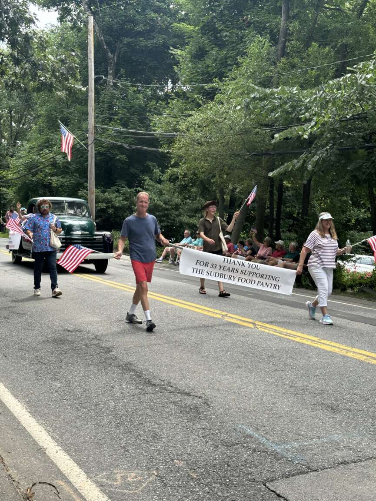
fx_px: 753
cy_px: 250
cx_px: 188
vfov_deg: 36.8
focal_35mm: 52
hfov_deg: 28.0
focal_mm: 5.96
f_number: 1.6
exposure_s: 1/591
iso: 32
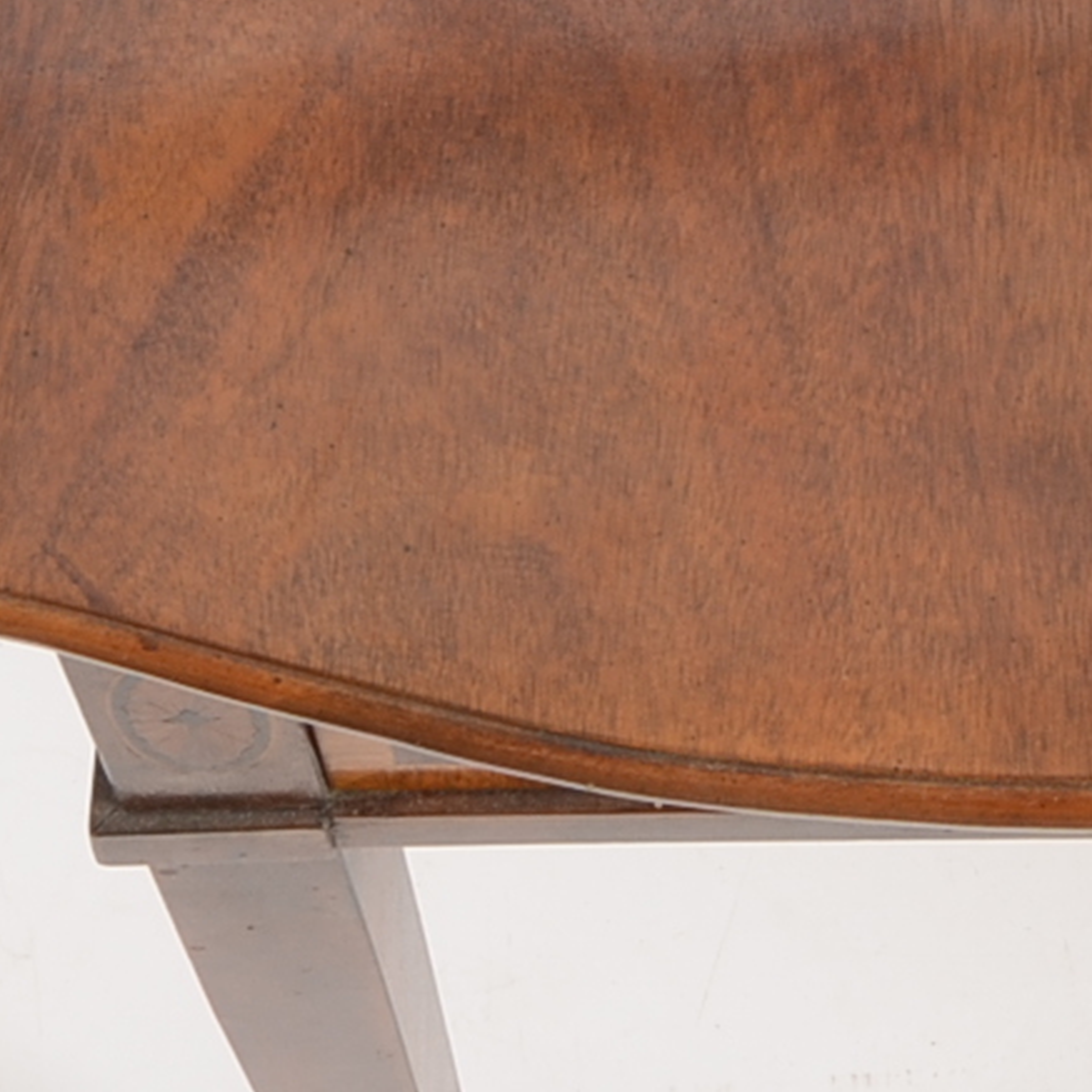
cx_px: 1252
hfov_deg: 8.6
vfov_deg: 8.5
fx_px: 7174
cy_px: -600
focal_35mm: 201
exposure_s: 1/125
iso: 200
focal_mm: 28
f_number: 9
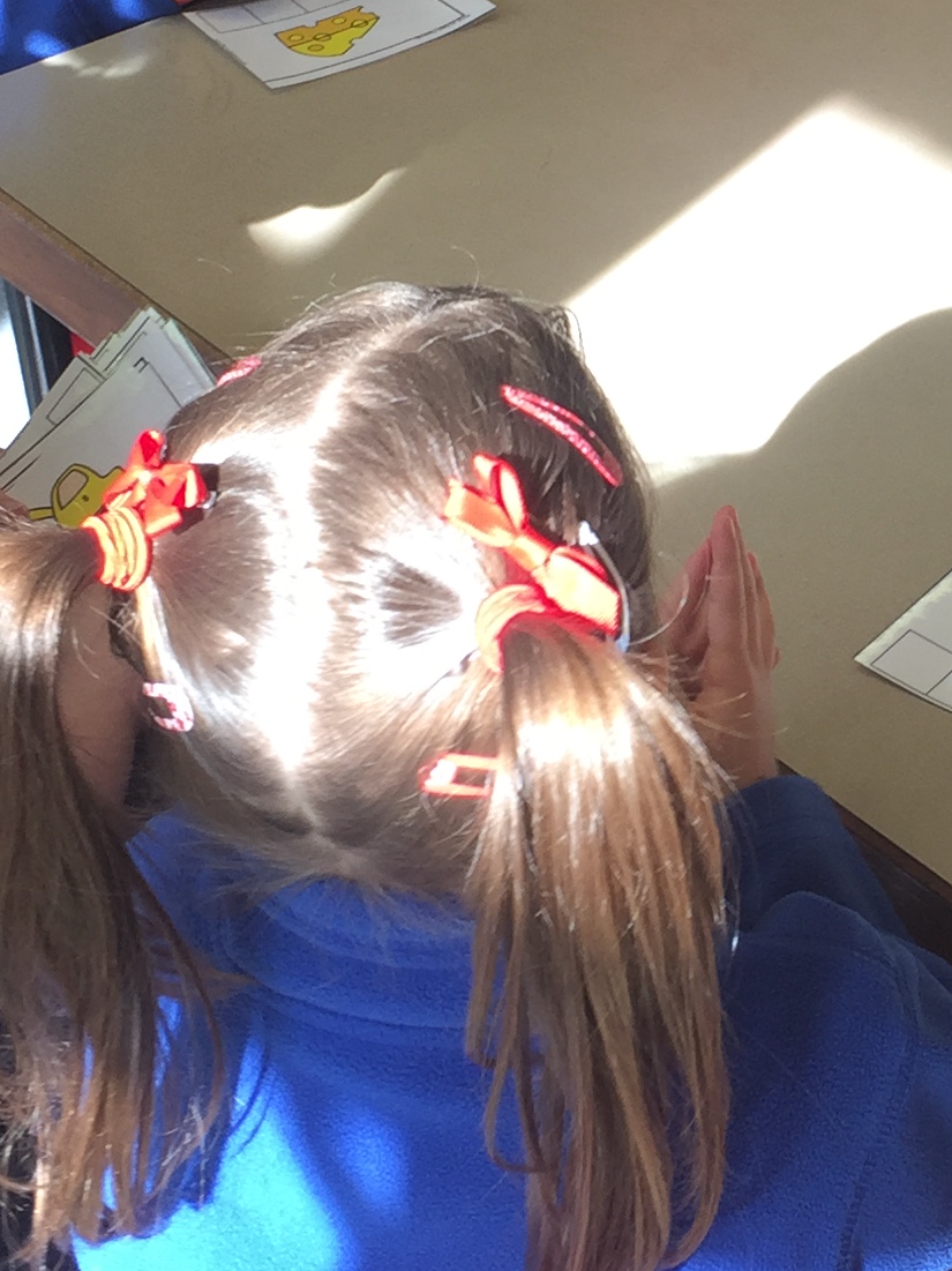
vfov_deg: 22.6
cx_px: 877
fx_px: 3155
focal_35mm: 86
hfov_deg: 16.9
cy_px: 343
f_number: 2.2
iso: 32
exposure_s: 1/100
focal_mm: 4.15
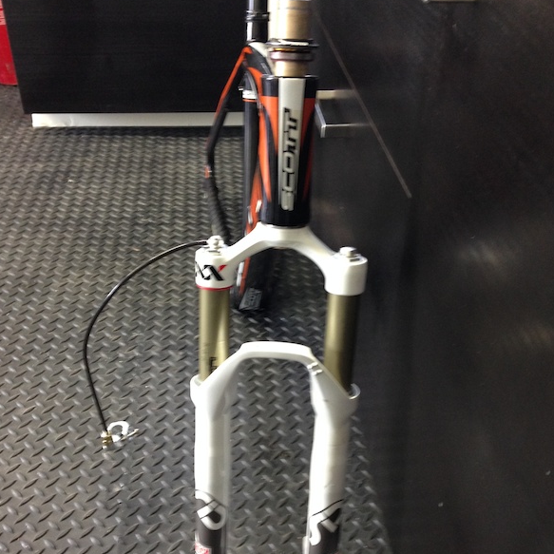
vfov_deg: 41.6
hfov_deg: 41.9
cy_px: 335
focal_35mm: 40
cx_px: 282
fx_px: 724
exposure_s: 1/20
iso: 160
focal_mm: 4.12
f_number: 2.4
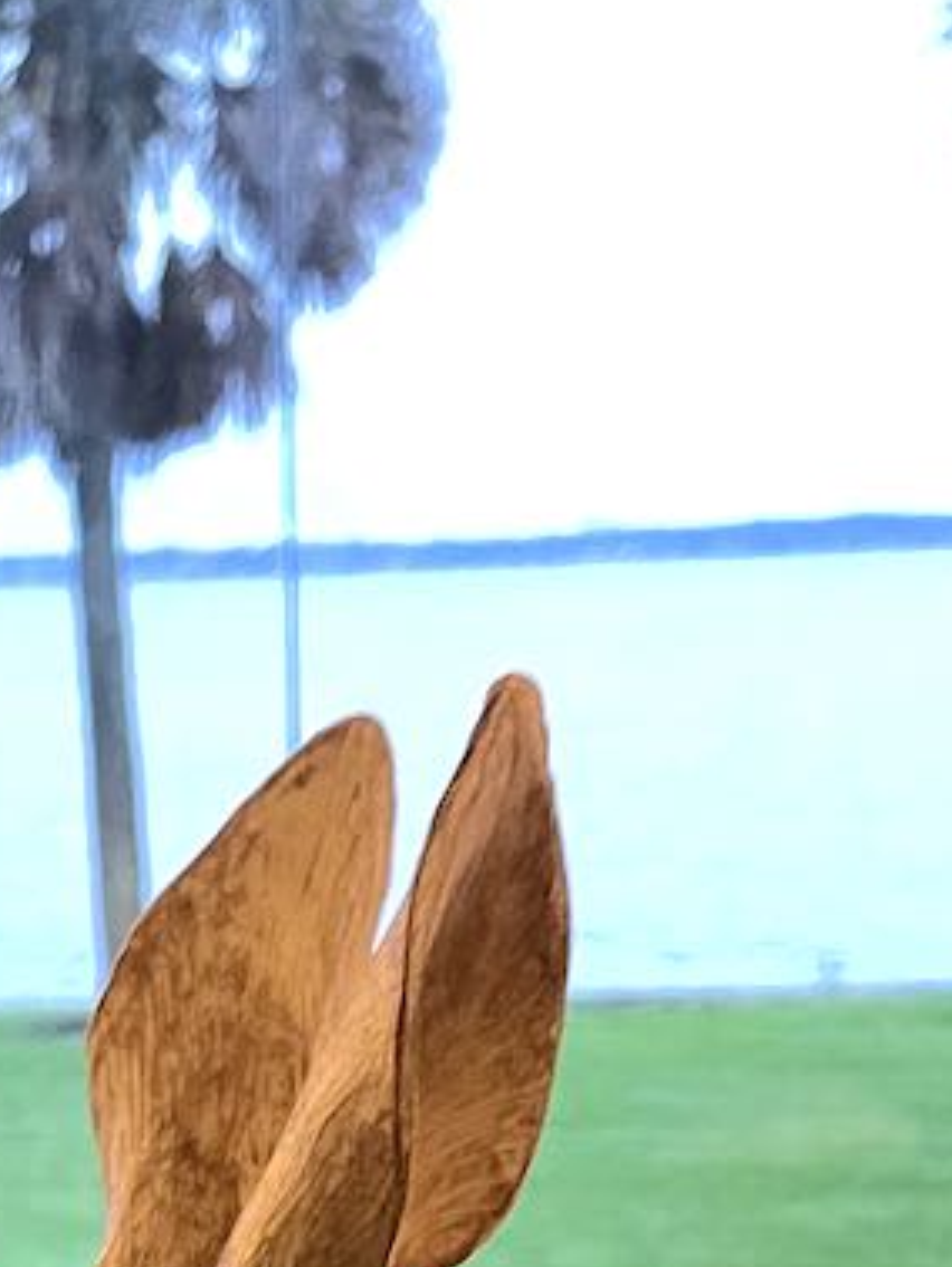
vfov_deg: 18.9
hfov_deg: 16.7
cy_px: 2014
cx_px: 164
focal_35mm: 88
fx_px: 3223
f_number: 1.6
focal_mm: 5.1
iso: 1000
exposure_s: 1/15
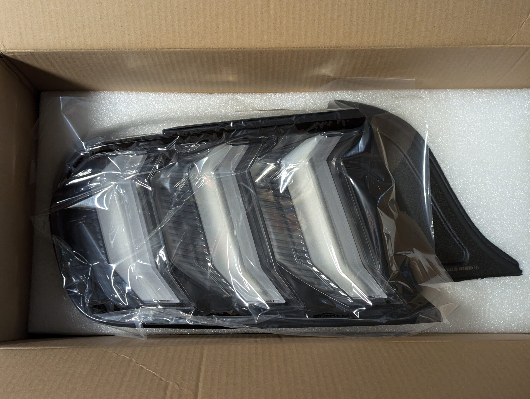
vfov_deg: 30.3
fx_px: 736
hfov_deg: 39.6
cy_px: 200
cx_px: 265
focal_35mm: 48
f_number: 1.85
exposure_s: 1/30
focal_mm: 6.81
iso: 208
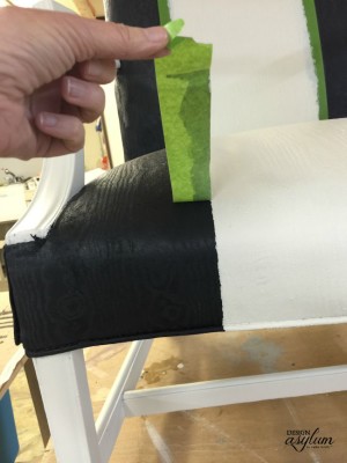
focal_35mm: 29
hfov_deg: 48.2
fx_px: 388
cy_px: 232
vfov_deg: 61.7
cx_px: 174
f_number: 2.2
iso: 50
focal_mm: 4.15
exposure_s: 1/15
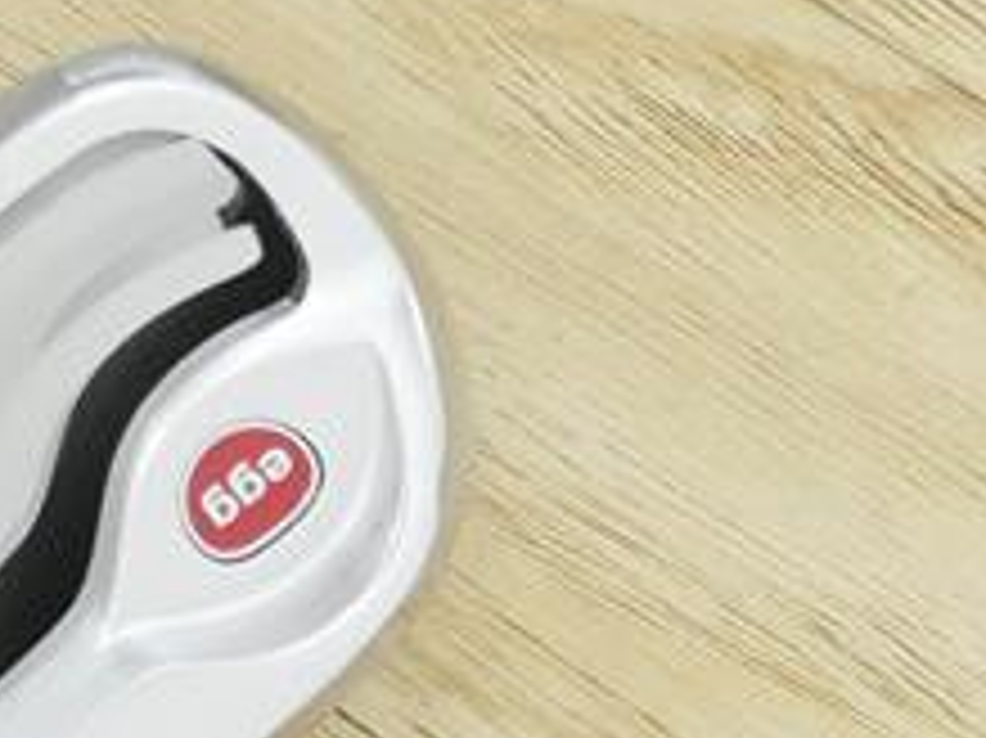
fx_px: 8313
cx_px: -592
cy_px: -774
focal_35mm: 292
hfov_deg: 6.7
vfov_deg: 5.0
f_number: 4.5
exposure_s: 1/40
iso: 1600
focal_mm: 25
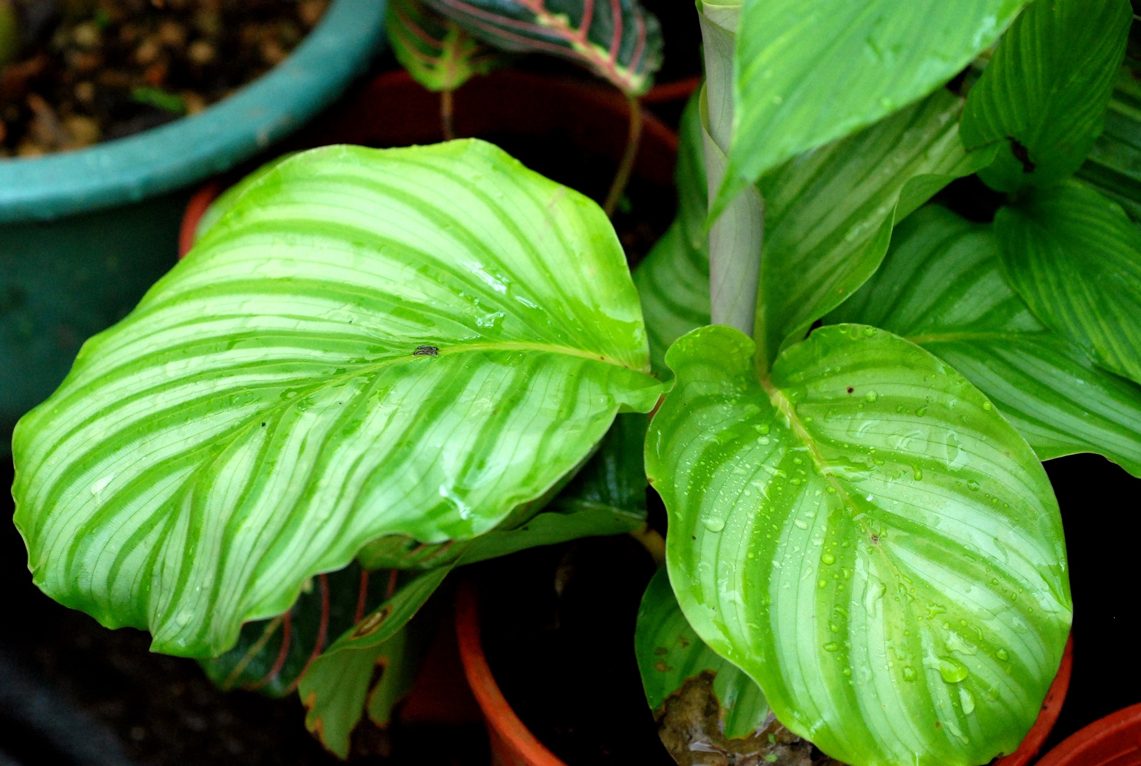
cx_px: 570
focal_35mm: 90
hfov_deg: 22.6
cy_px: 383
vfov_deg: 15.3
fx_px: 2858
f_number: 5.6
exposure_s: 1/125
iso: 800
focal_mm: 60
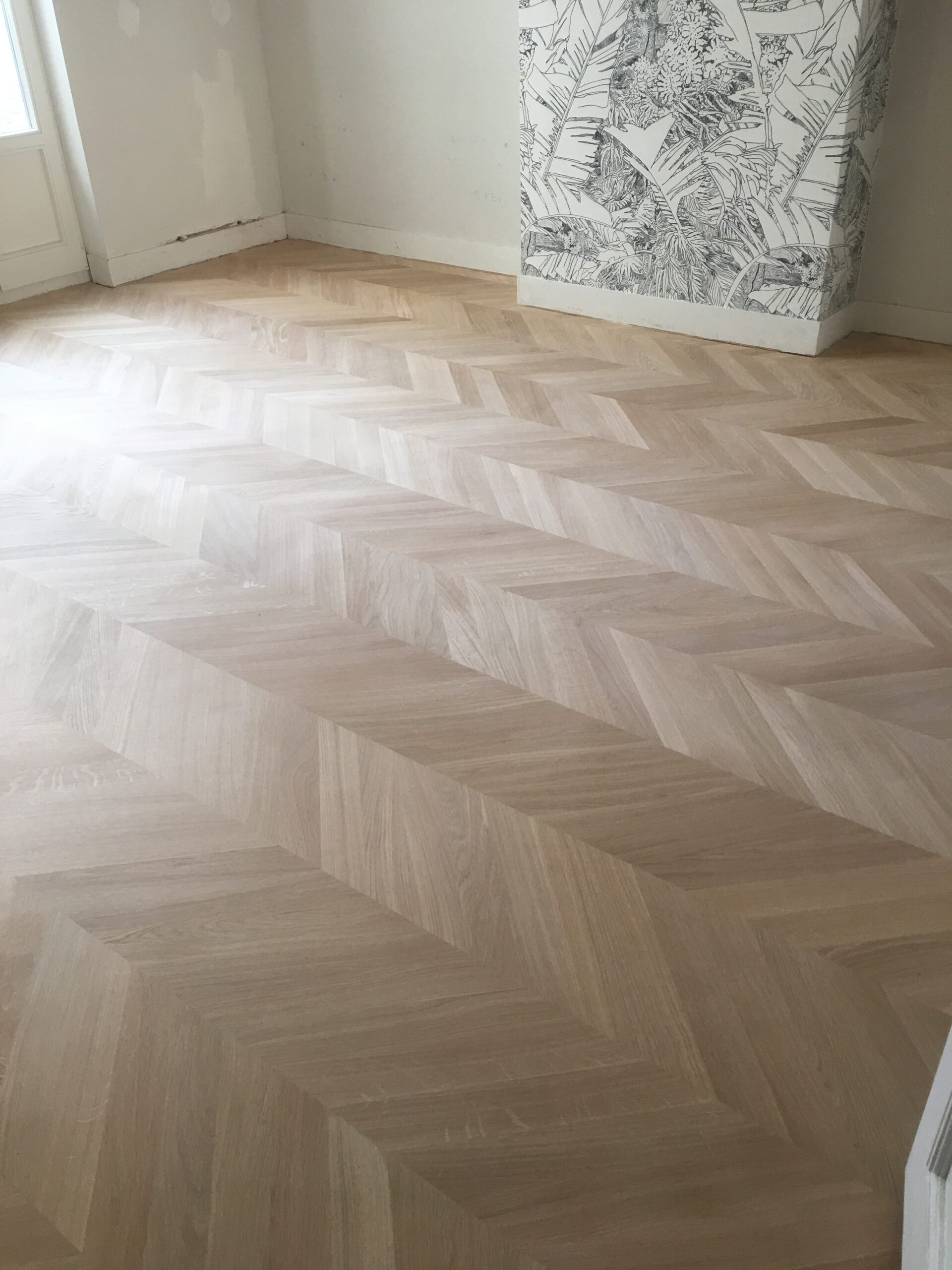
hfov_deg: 48.2
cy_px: 635
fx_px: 1063
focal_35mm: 29
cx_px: 476
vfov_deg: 61.7
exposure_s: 1/33
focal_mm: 4.15
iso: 25
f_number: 2.2
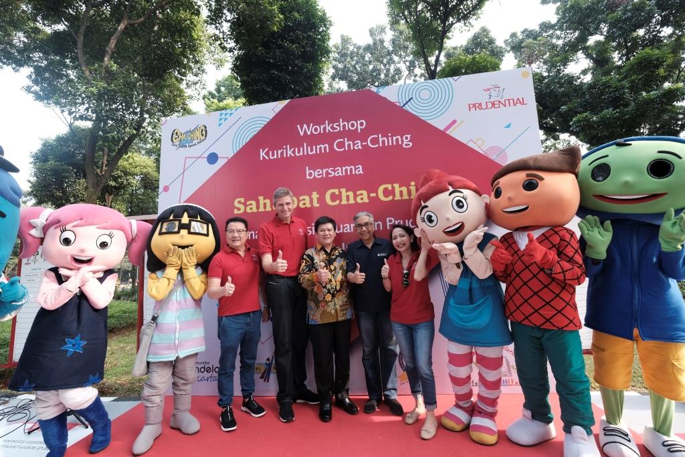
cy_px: 228
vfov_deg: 77.3
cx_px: 342
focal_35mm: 15
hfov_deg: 100.4
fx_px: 285
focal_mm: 10
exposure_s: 1/125
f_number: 4.5
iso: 400
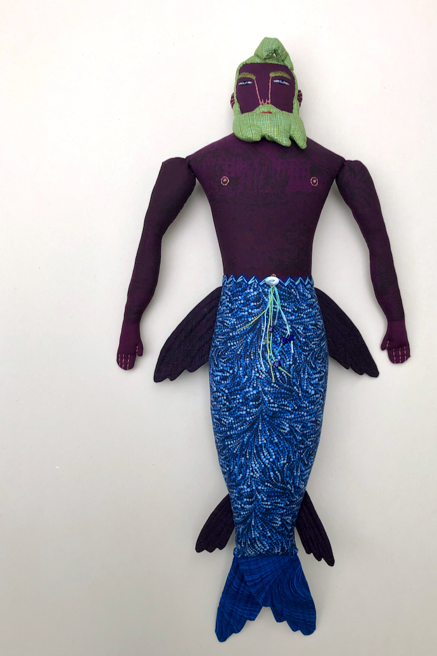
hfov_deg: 43.5
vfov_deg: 61.9
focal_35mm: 30
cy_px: 330
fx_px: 547
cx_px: 238
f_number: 1.8
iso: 20
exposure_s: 1/960
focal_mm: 3.99
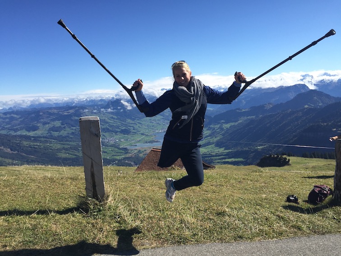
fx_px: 286
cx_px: 170
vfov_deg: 48.2
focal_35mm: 29
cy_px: 128
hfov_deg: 61.7
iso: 32
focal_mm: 4.15
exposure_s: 1/1980
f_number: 2.2
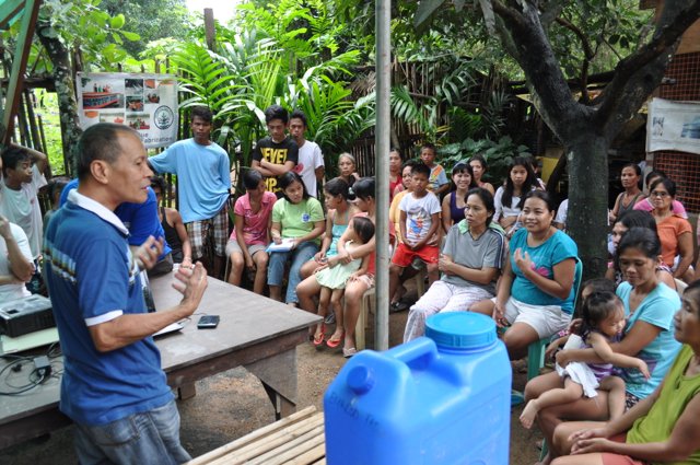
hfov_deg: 67.4
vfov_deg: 47.8
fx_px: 524
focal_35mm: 27
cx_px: 350
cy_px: 232
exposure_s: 1/125
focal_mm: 18
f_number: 5.6
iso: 400
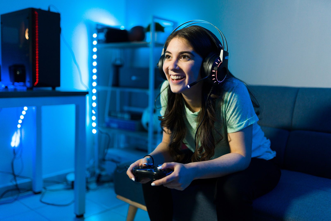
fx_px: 322
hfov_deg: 54.4
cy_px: 110
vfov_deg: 37.9
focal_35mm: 35
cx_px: 166
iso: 800
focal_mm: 35
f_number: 1.4
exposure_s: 1/100
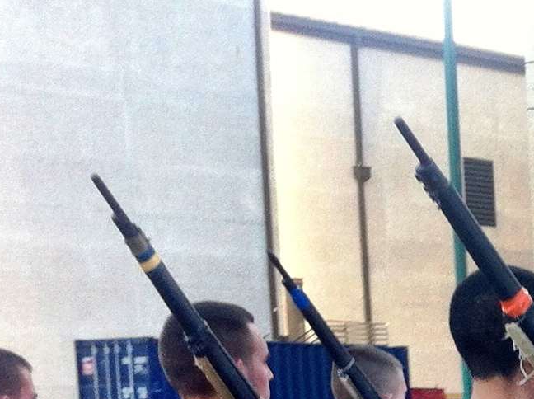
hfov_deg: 12.6
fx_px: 2156
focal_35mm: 140
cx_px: 1022
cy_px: 717
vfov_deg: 10.0
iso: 80
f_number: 2.8
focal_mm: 3.85
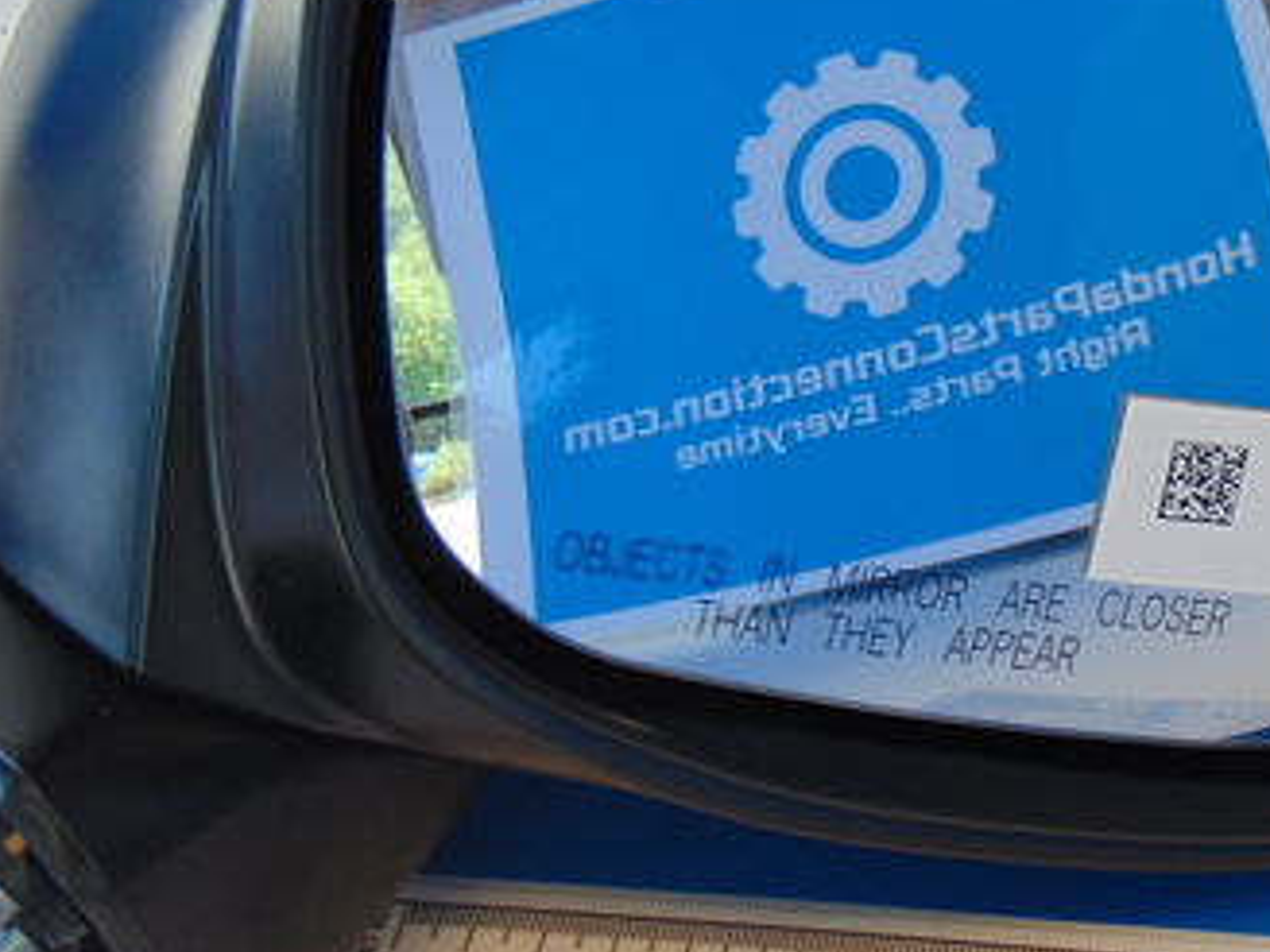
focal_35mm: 82
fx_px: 3008
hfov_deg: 23.8
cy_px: 375
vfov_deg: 18.0
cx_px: 767
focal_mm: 7.6
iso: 80
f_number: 3.3
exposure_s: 1/50
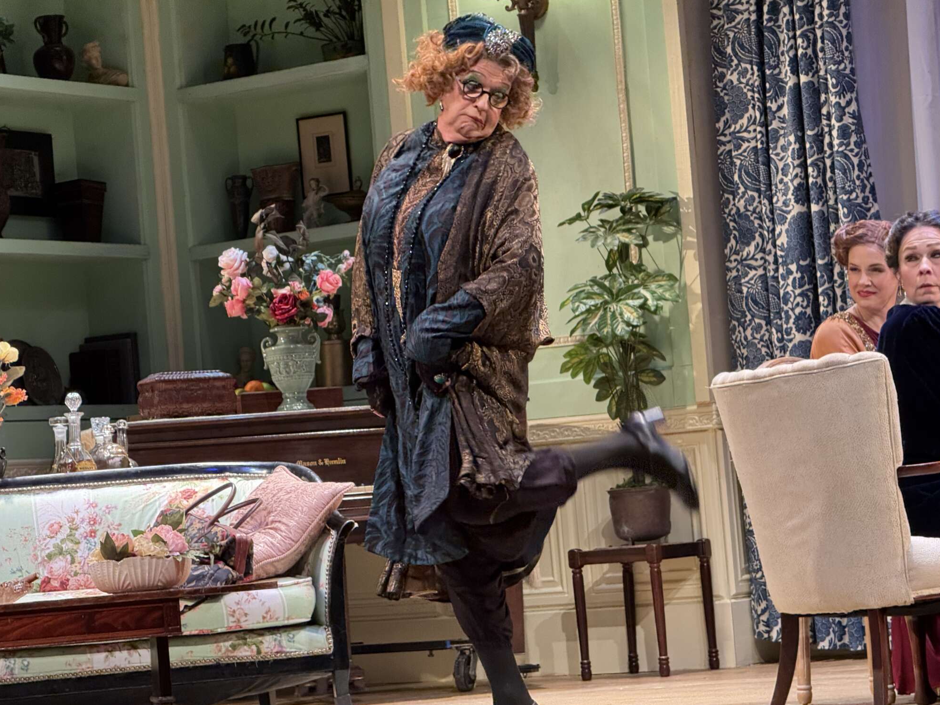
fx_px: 3367
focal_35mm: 124
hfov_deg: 15.9
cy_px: 347
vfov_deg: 11.9
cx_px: 483
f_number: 2.8
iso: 200
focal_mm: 15.66
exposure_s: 1/41
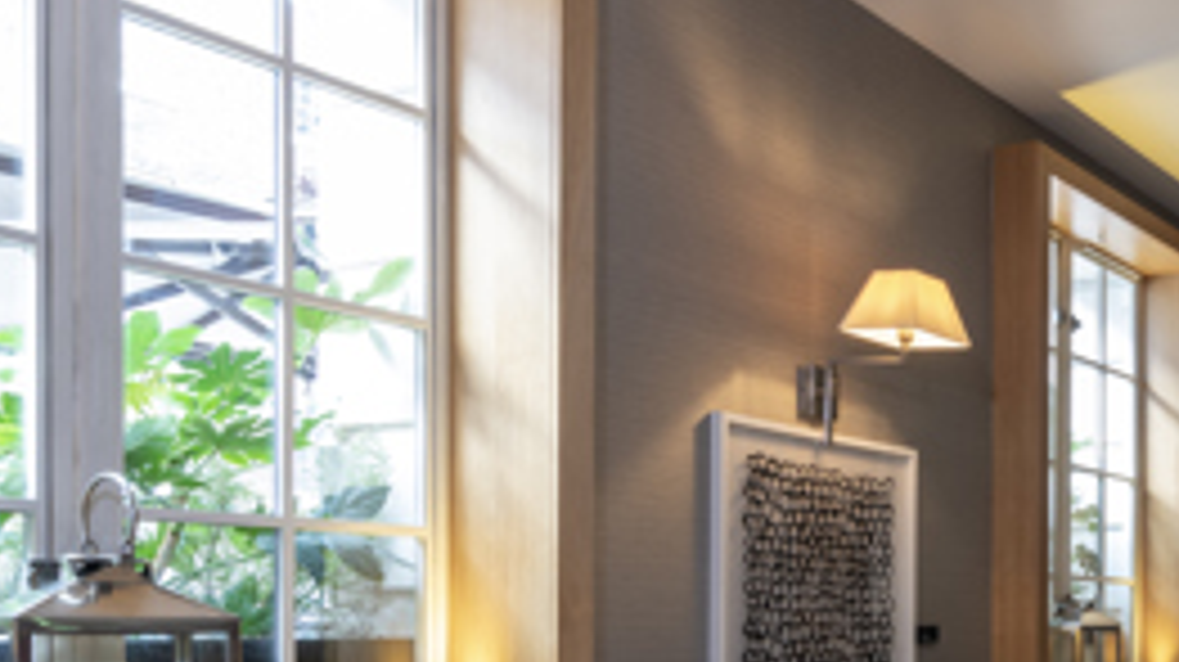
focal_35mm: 43
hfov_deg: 40.3
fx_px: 1343
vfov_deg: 26.4
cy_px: 642
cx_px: 1228
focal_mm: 14
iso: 100
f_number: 16
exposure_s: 2.5
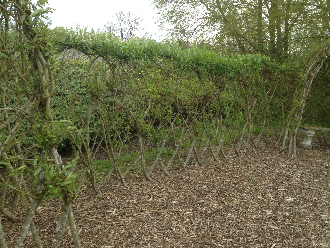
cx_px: 165
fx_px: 315
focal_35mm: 33
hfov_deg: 55.4
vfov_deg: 42.9
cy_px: 124
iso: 50
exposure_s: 1/251
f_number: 2.4
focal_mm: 4.12
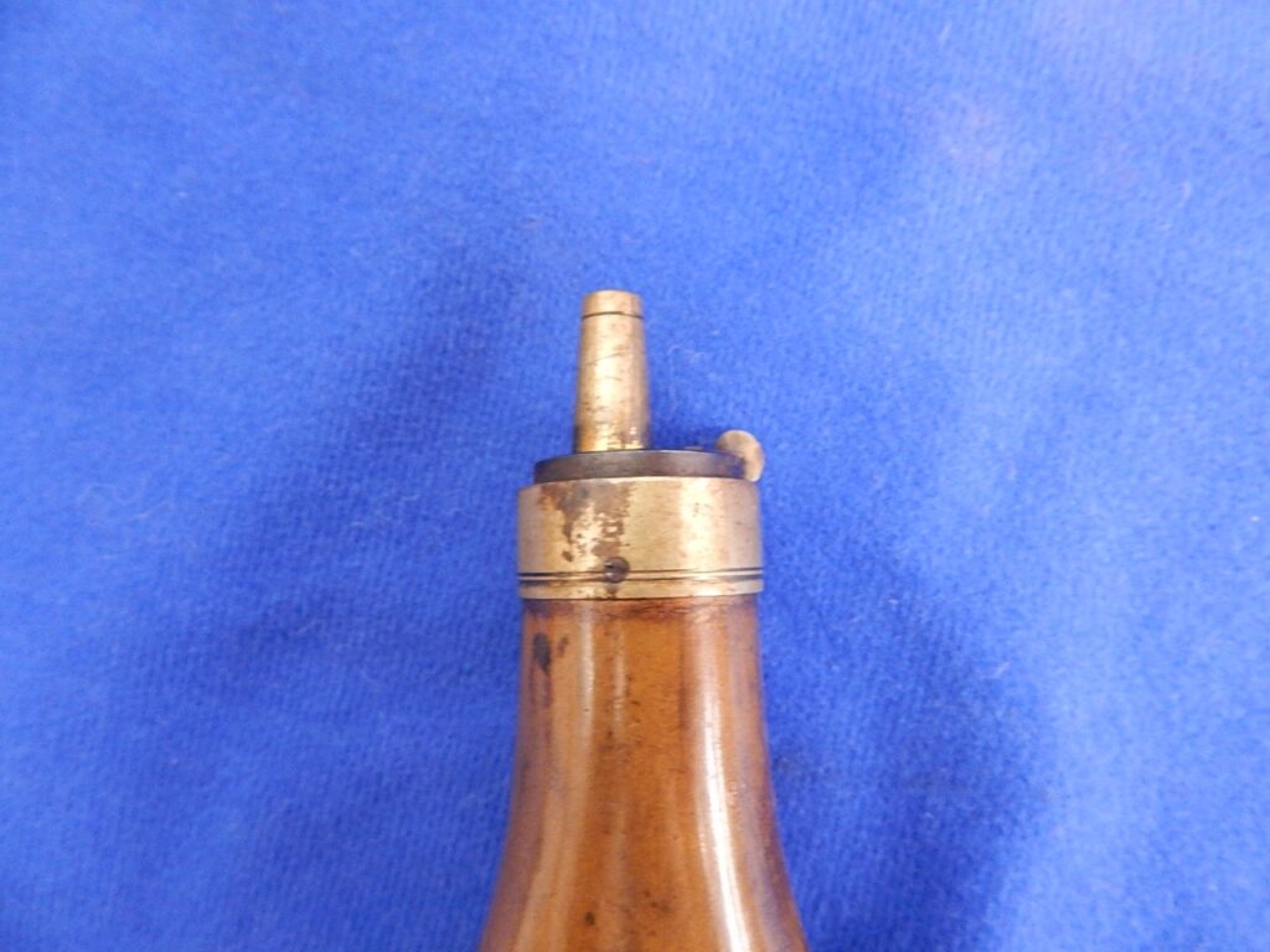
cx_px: 635
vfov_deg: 61.1
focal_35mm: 22
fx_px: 807
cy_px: 476
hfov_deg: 76.4
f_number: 3
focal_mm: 4
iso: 560
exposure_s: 1/8
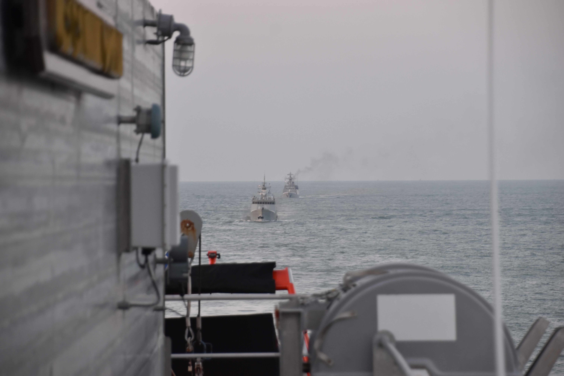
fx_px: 2937
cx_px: 282
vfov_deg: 7.3
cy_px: 188
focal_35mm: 188
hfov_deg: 11.0
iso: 800
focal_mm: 125
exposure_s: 1/320
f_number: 6
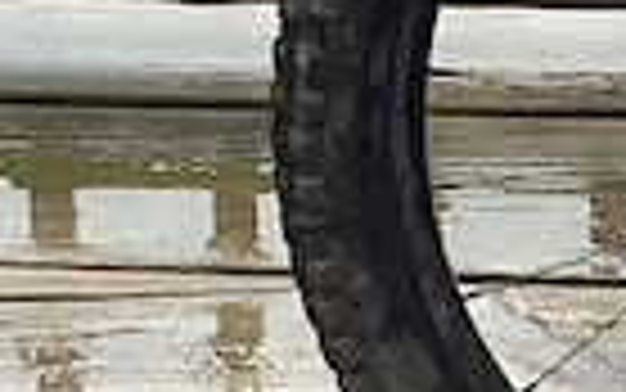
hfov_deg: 11.0
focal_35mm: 189
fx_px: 3226
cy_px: -473
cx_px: 72
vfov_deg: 6.7
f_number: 2.4
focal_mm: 3.3
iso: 40
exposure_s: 1/120
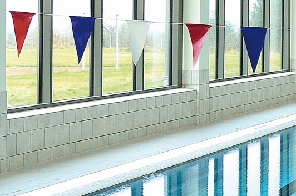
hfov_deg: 15.7
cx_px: 605
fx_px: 829
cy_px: 41
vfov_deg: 13.4
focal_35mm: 101
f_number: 8
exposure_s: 1/50
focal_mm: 14
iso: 100
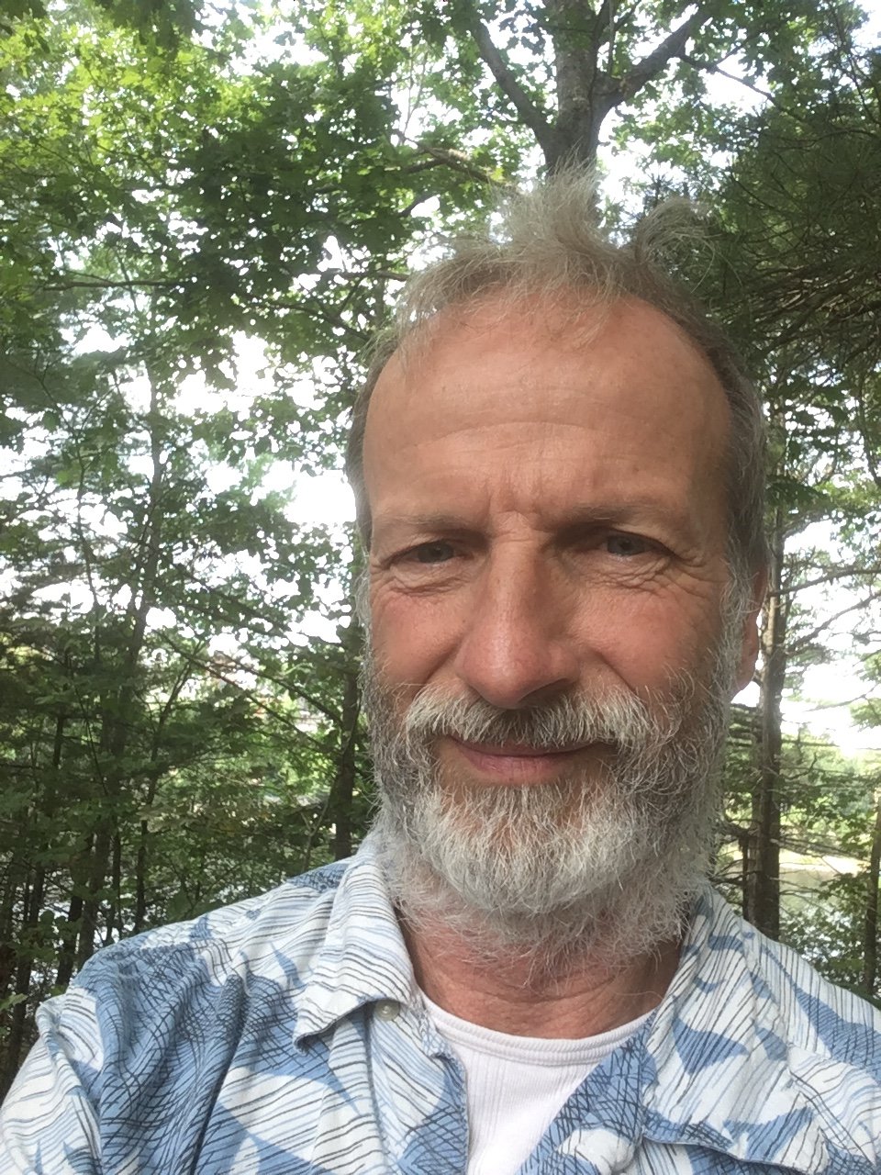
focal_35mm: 31
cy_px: 588
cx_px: 440
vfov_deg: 58.4
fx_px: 1052
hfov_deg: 45.4
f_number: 2.4
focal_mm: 2.15
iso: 50
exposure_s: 1/120
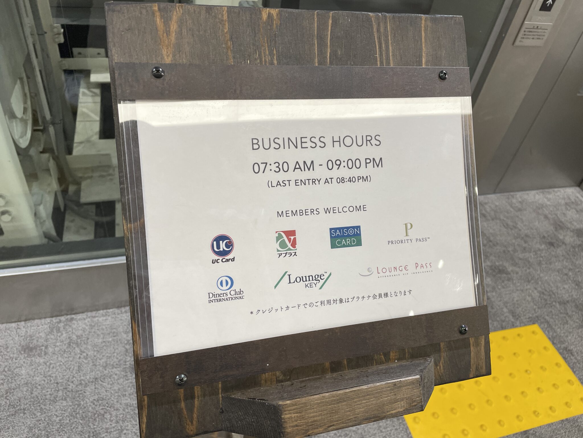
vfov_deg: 53.1
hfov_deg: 67.3
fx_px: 438
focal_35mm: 26
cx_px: 292
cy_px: 219
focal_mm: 4.2
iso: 80
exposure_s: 1/100
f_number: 1.6
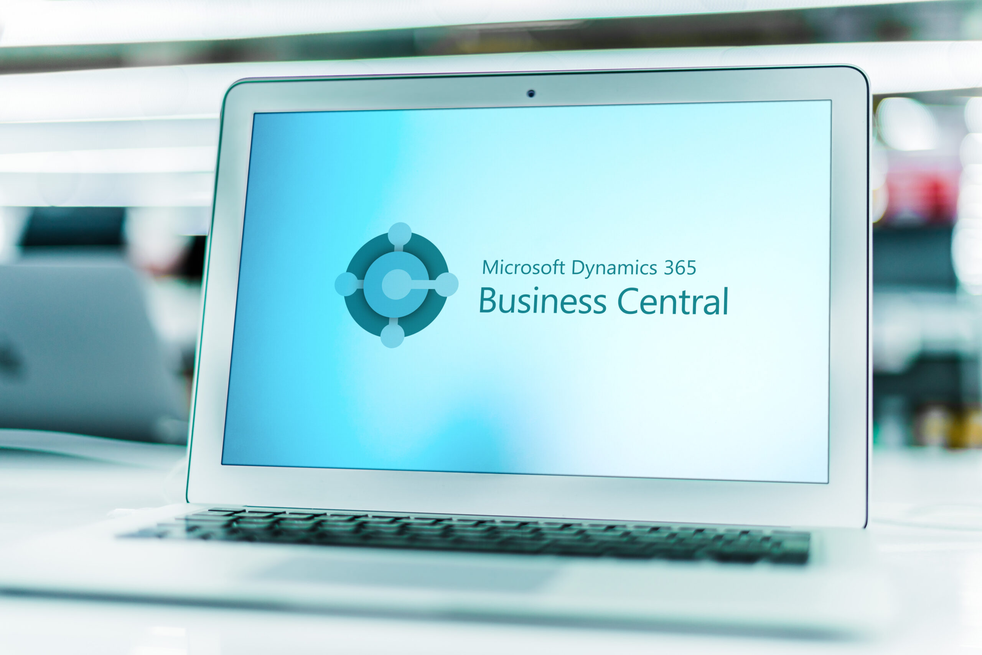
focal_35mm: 50
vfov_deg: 27.0
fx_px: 1364
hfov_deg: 39.6
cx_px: 491
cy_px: 328
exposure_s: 1/250
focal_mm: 50
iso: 100
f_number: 1.4
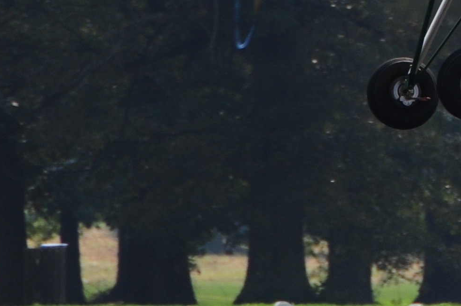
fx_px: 12586
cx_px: 808
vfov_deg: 1.4
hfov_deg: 2.1
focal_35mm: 984
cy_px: -226
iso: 200
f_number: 6.3
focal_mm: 150
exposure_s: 1/1000
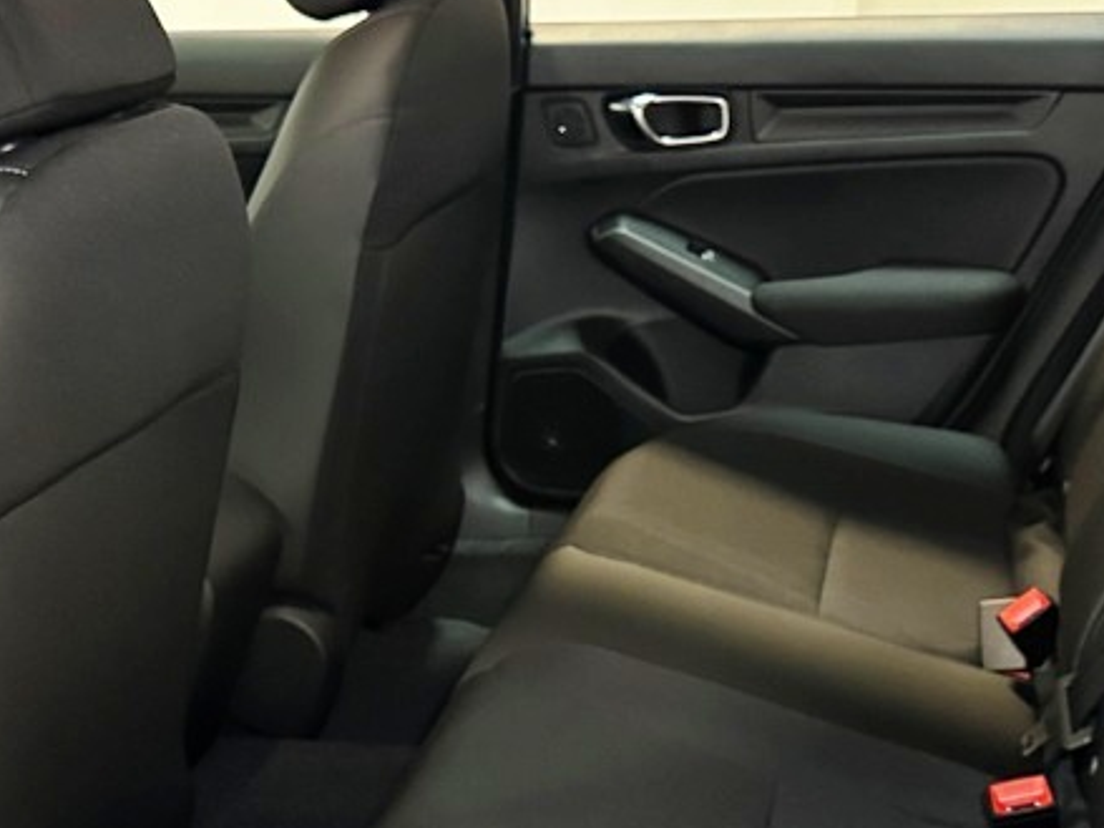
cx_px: 581
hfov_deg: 34.4
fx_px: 1786
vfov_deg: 26.0
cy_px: 523
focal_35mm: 56
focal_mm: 6.86
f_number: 1.78
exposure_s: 1/40
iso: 1000
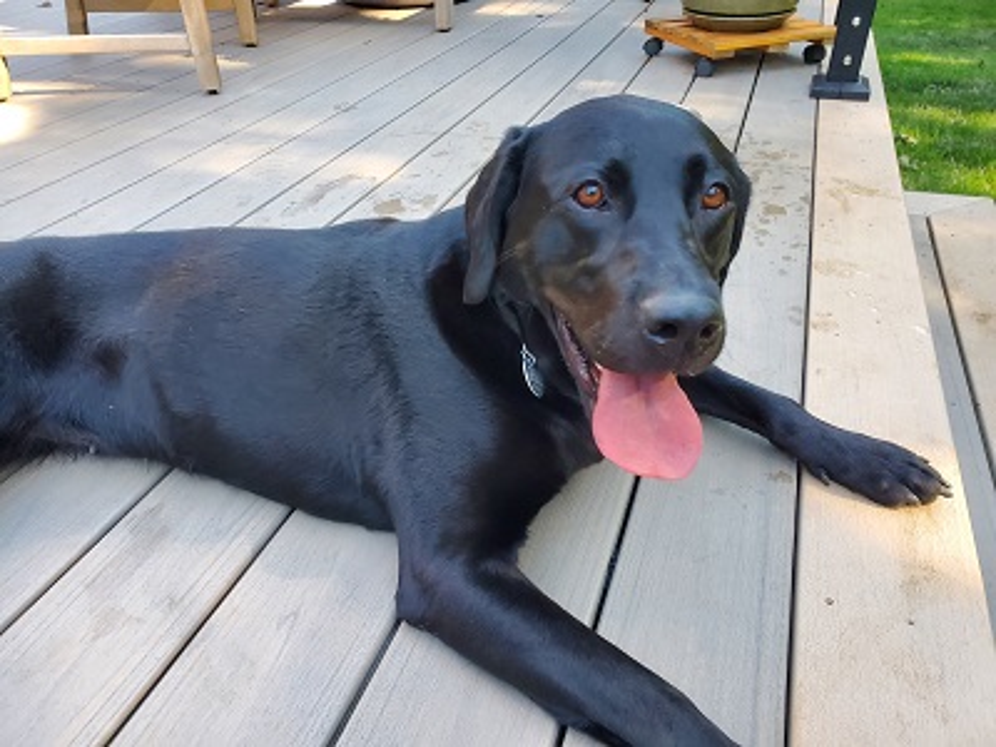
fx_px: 748
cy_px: 374
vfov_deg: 53.1
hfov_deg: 67.3
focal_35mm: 26
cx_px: 498
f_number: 2.4
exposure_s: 1/120
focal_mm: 4.3
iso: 200
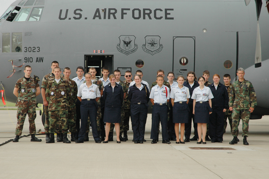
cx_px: 134
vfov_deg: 14.0
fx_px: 728
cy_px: 90
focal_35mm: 98
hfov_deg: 20.9
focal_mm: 65
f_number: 10
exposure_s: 1/400
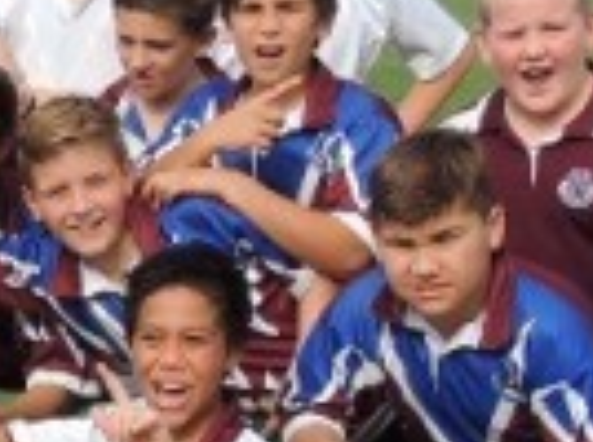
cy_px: 614
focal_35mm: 172
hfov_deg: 10.9
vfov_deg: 8.5
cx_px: -412
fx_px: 2941
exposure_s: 1/640
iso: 100
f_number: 3.1
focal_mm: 5.3
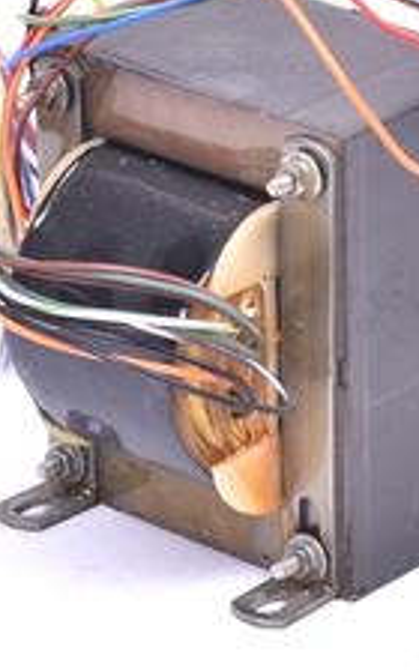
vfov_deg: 12.8
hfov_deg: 8.0
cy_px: 242
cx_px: 272
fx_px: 2996
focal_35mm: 164
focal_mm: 40
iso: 200
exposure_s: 1/200
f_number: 11
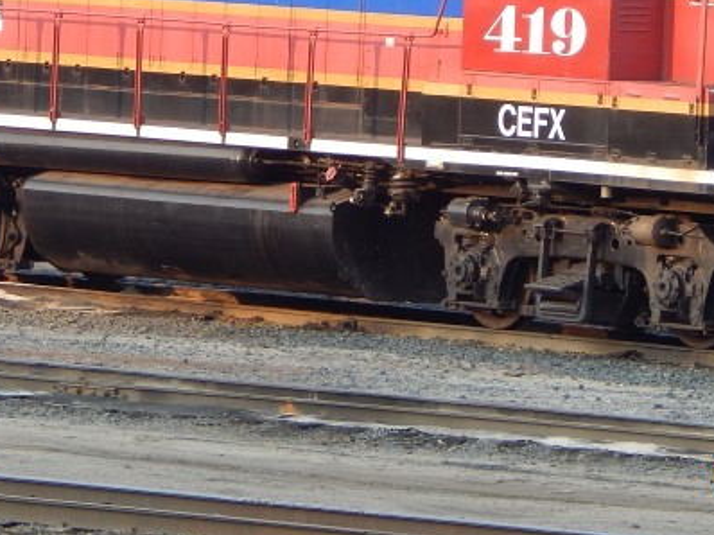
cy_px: 21
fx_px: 13873
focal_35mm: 673
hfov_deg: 2.9
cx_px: 280
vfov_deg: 2.2
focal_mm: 56.5
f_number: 5.7
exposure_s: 1/60
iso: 125
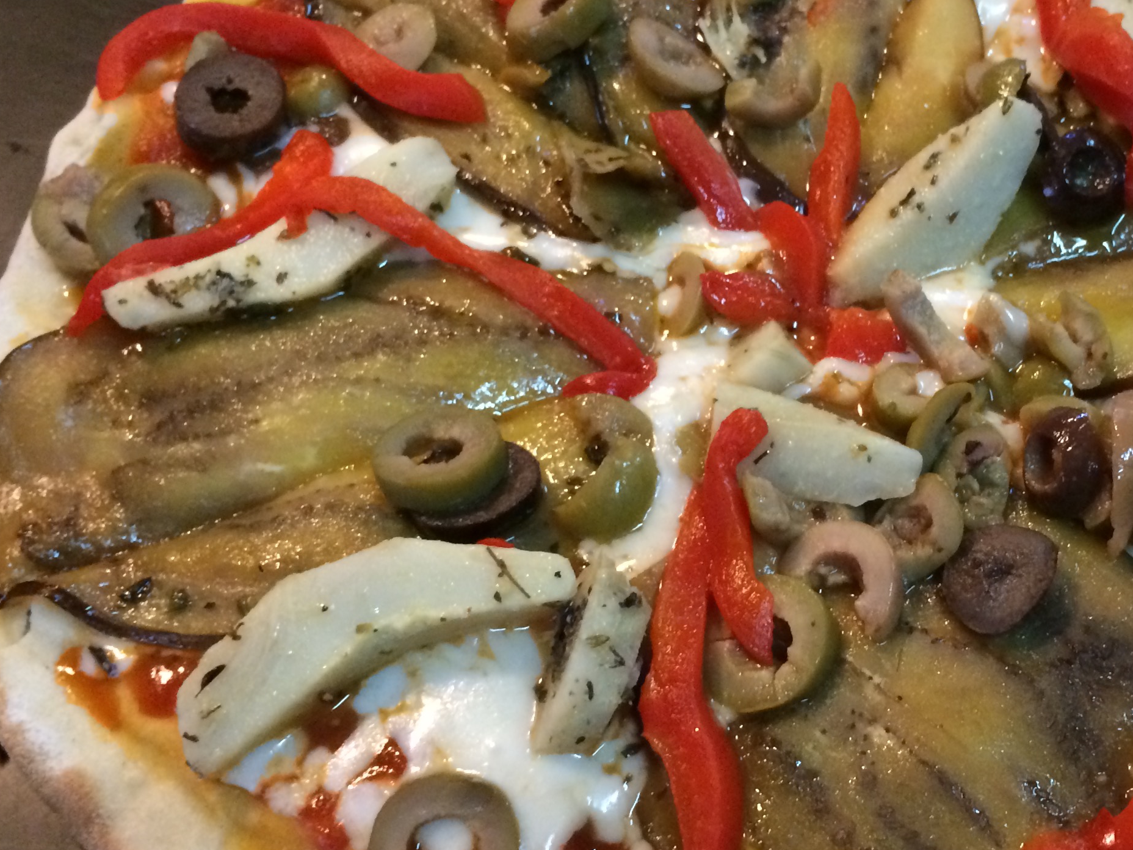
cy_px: 424
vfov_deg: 28.6
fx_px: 1669
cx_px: 792
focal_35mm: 51
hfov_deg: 36.9
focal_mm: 4.15
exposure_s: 1/17
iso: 320
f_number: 2.2
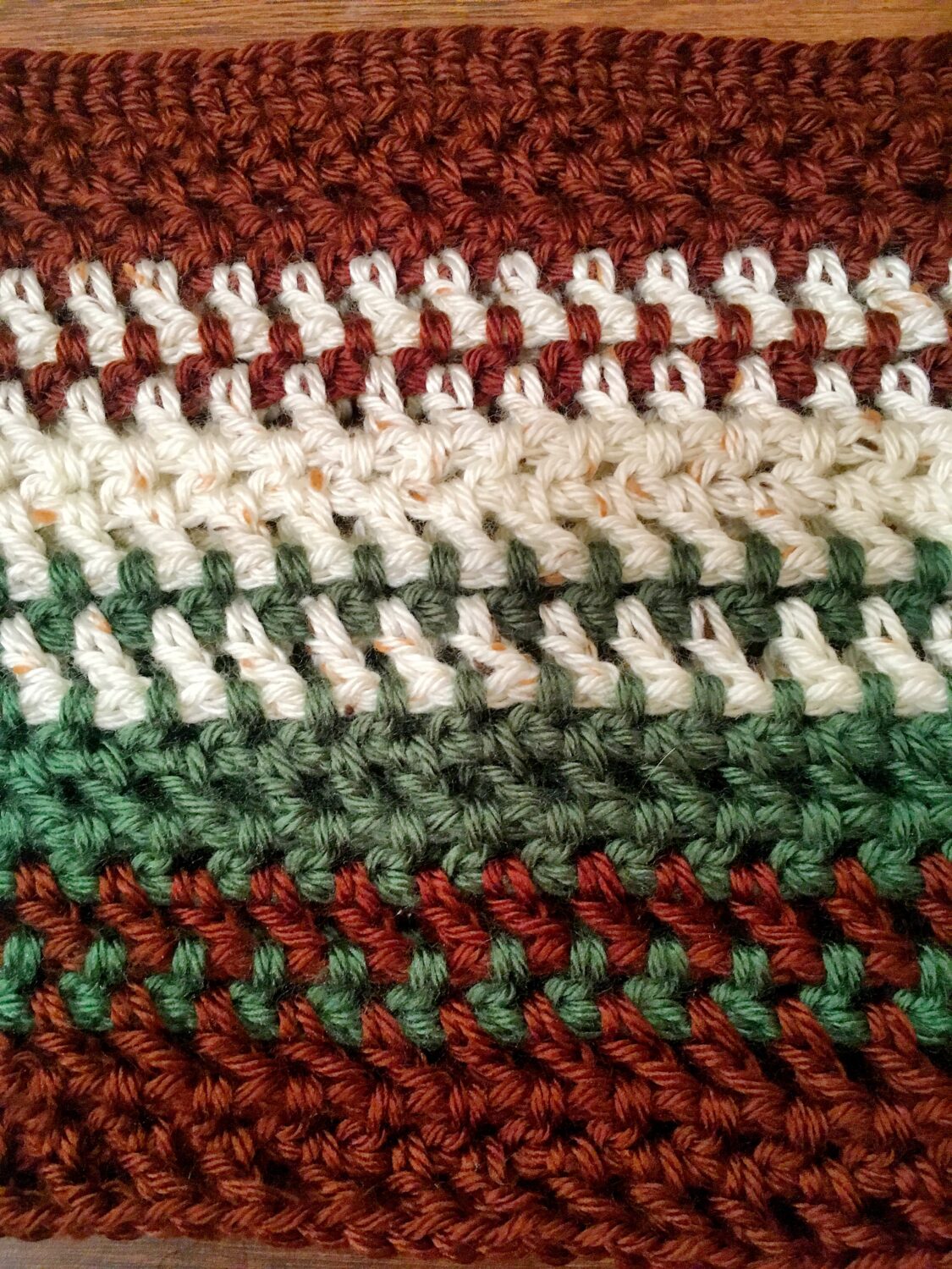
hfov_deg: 48.2
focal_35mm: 29
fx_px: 1063
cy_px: 634
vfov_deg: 61.7
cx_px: 476
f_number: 2.2
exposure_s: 1/30
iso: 160
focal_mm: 4.15
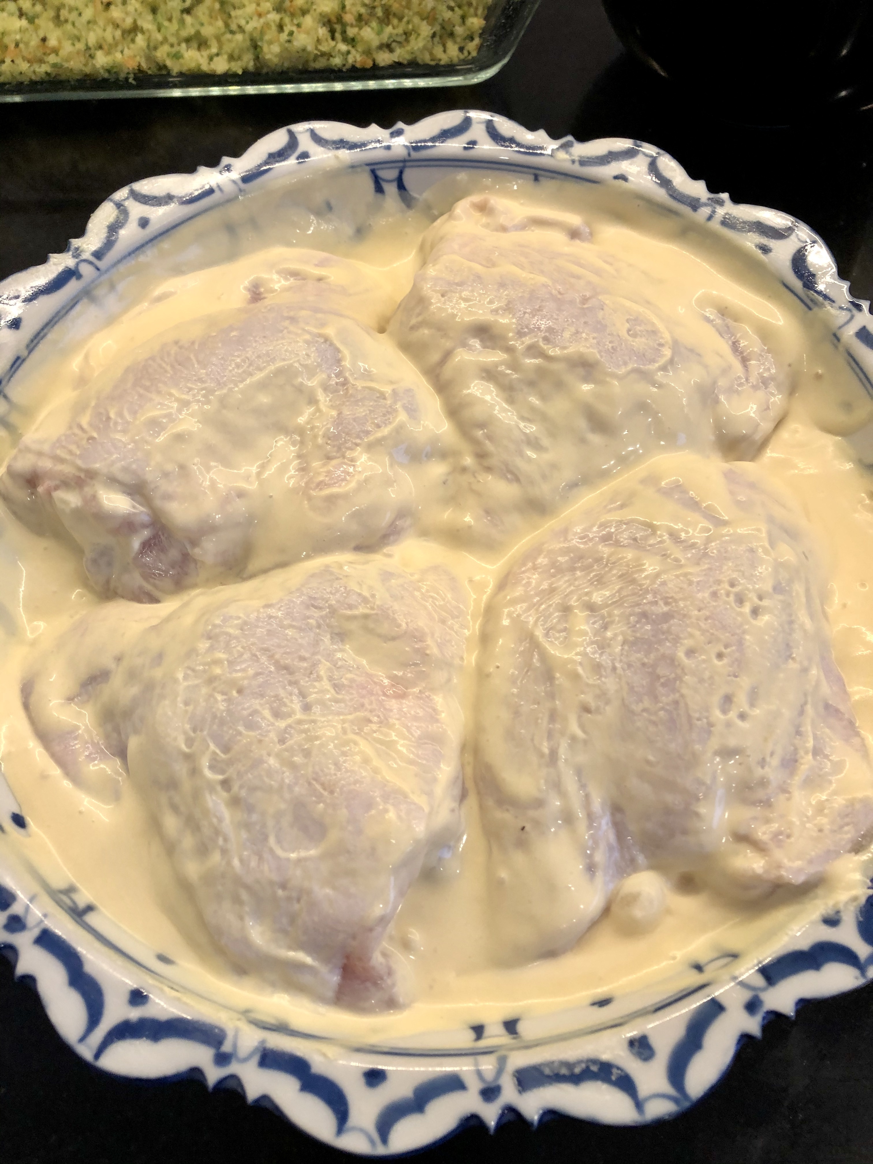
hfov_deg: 49.7
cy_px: 582
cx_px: 436
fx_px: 942
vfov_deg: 63.4
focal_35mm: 28
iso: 40
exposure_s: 1/17
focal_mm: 4
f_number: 1.8
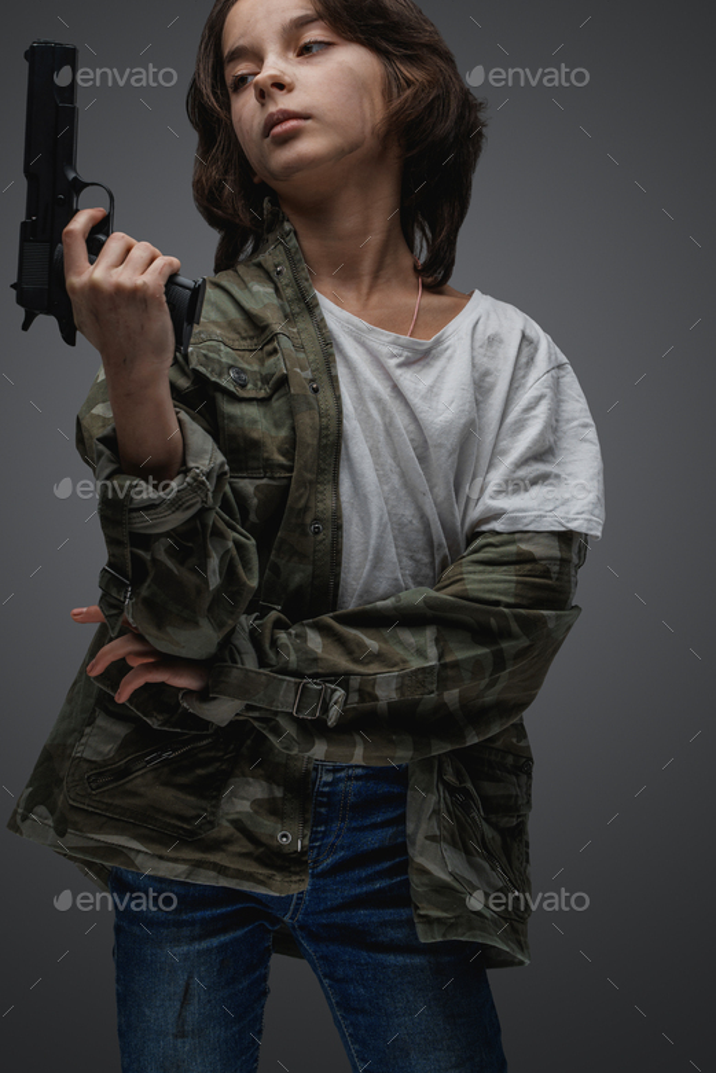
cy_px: 479
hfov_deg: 16.1
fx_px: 2535
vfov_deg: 23.9
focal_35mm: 85
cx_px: 317
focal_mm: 75
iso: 160
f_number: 6.3
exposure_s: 1/160
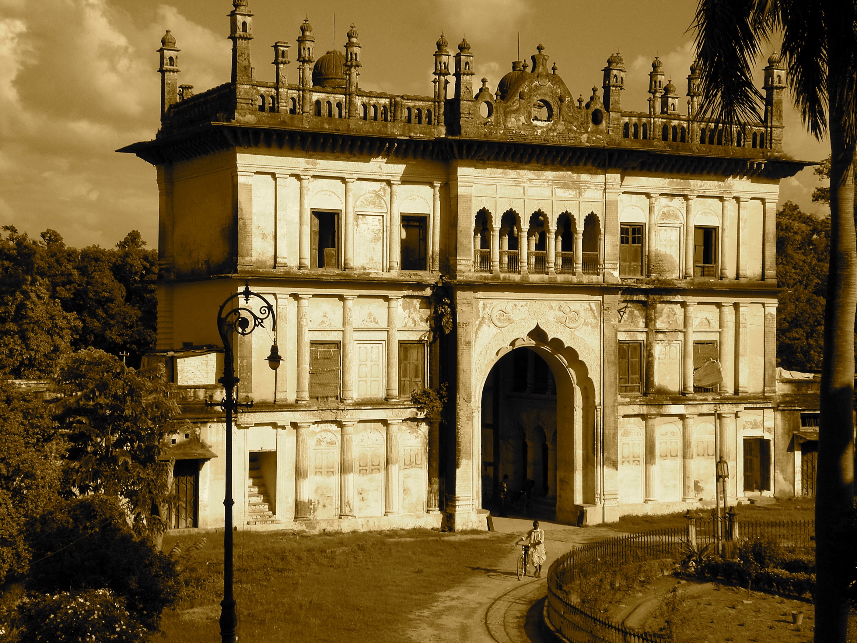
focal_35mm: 63
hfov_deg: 30.7
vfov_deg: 23.3
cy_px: 322
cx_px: 428
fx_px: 1560
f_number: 5.7
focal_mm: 10.4
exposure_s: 1/400
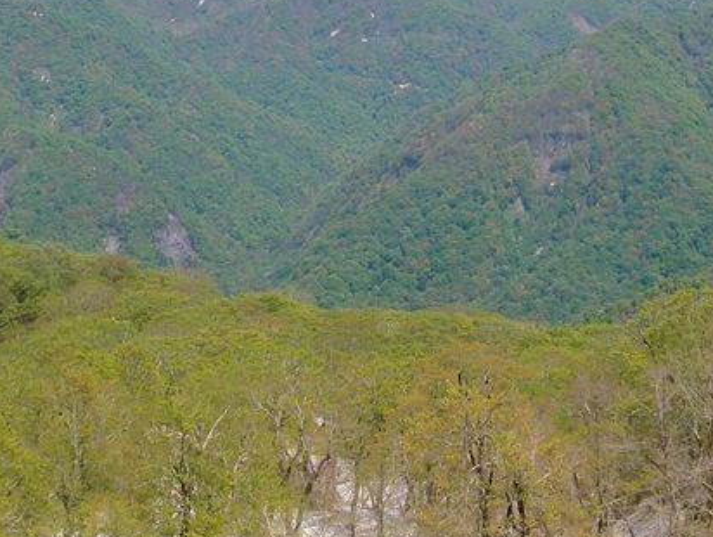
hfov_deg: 23.0
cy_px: 145
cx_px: 386
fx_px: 1753
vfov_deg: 17.3
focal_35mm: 85
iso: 64
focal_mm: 6.51
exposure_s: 1/125
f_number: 9.1
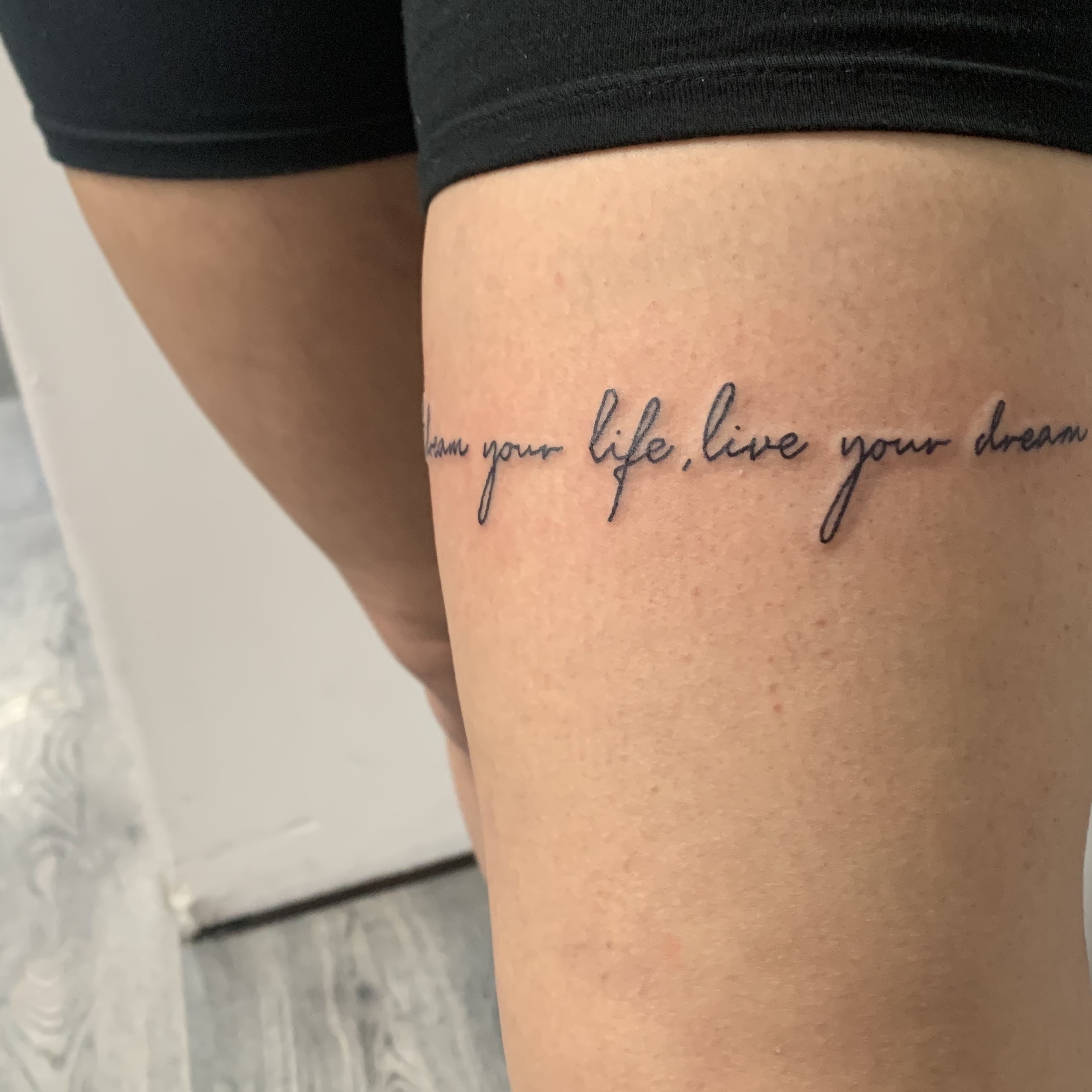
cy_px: 509
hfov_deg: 43.3
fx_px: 1356
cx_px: 725
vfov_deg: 43.8
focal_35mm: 38
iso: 250
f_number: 1.8
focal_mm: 4.25
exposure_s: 1/50
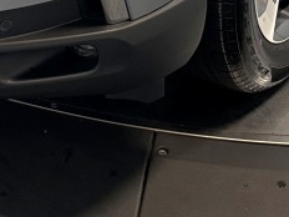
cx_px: 73
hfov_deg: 18.4
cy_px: -211
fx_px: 885
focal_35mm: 106
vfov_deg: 12.4
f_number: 1.78
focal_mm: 6.86
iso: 250
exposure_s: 1/60
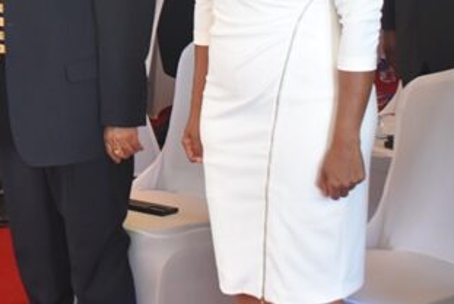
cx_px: -282
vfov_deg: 9.1
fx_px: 1868
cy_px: -86
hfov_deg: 12.9
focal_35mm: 148
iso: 800
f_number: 4.2
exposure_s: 1/30
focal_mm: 30
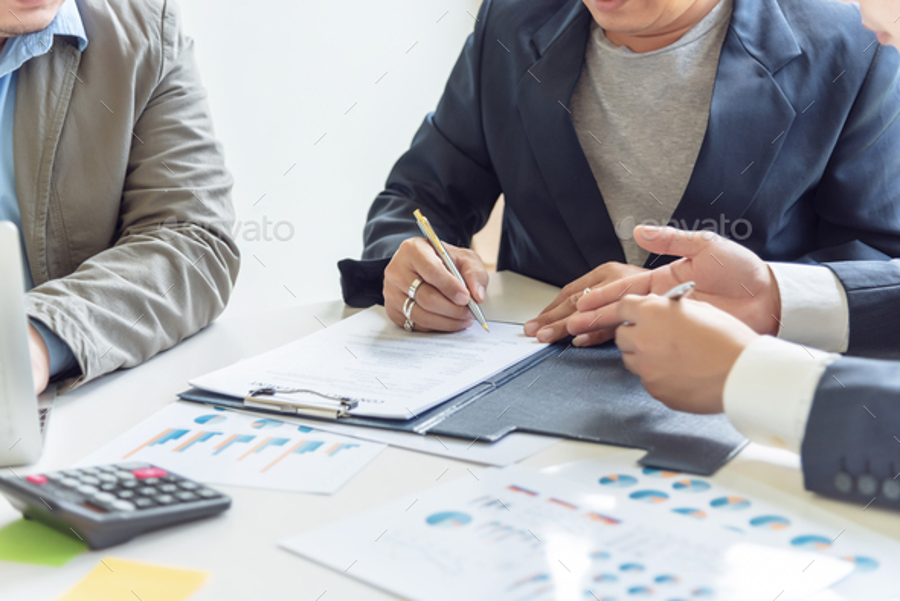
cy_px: 300
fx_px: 1651
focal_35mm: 66
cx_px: 450
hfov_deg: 30.5
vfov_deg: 20.6
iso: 200
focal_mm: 66
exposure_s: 1/160
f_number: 4
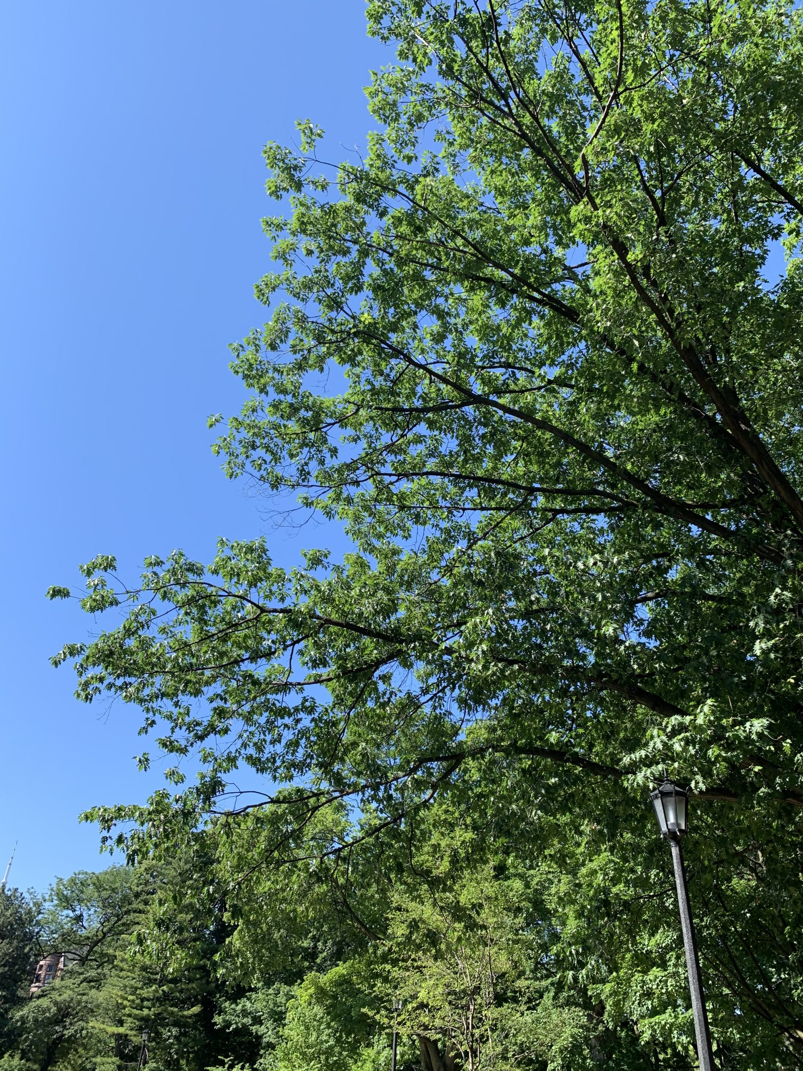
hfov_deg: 53.1
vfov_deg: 67.3
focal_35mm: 26
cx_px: 402
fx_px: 804
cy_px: 536
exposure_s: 1/871
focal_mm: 4.25
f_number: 1.8
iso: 25
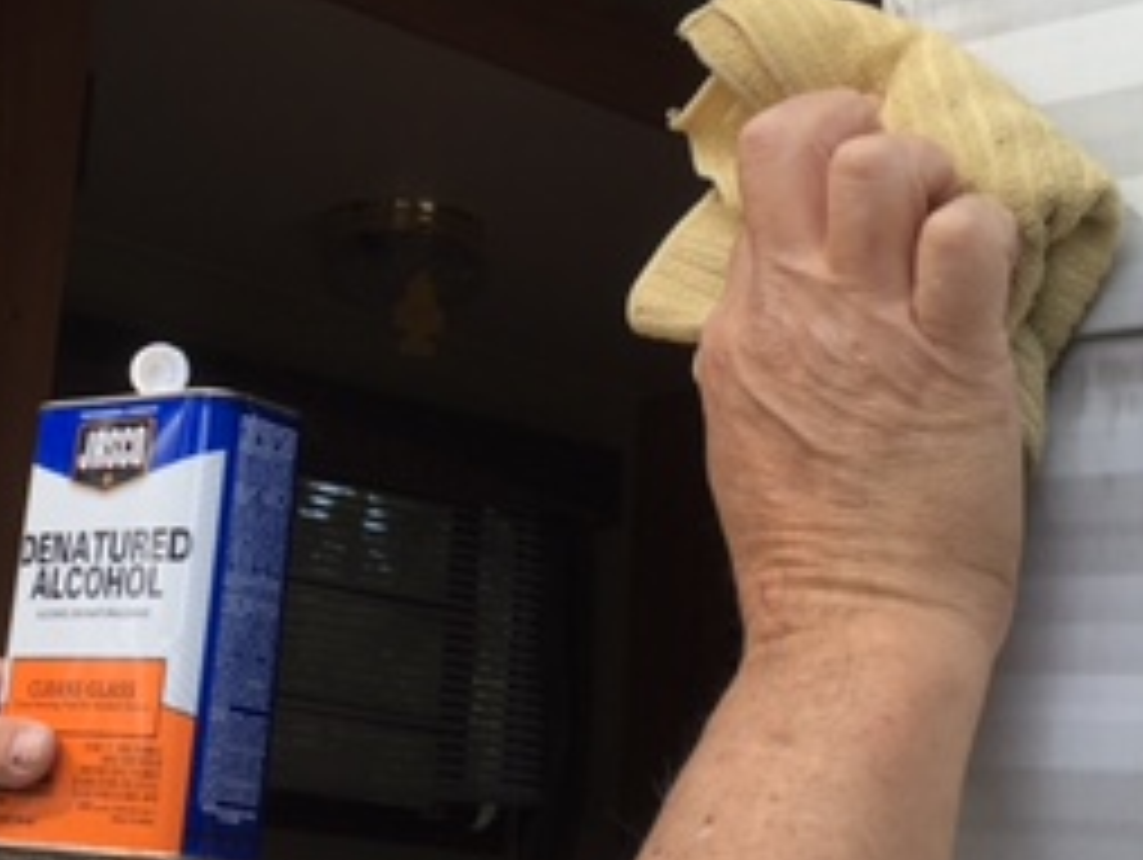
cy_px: 104
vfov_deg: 19.9
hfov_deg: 26.3
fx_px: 2413
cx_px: 292
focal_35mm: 73
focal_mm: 4.15
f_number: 2.2
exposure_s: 1/405
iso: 25
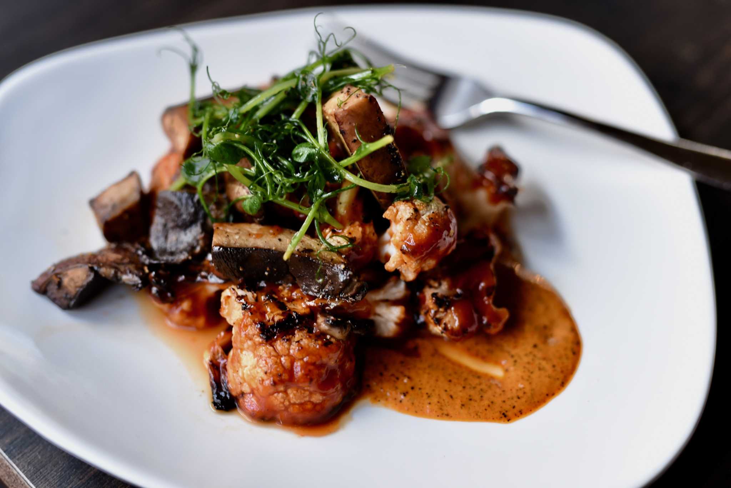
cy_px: 244
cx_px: 366
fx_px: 1016
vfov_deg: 27.0
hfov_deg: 39.6
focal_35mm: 50
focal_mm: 50
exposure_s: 1/10
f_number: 2.2
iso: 400
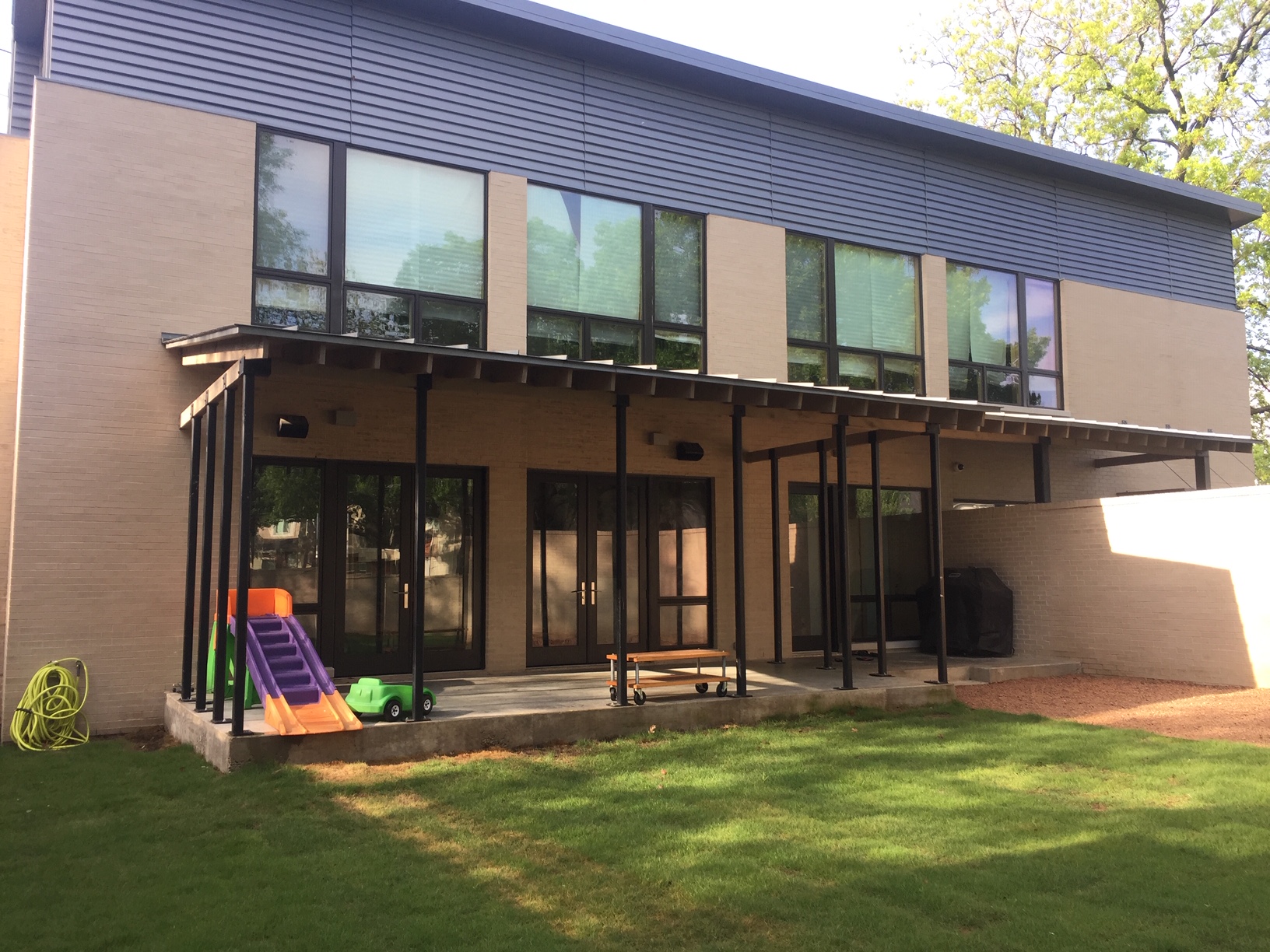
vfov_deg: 48.2
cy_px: 476
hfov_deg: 61.7
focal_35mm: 29
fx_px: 1064
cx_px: 635
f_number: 2.2
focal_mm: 4.15
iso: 32
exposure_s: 1/316
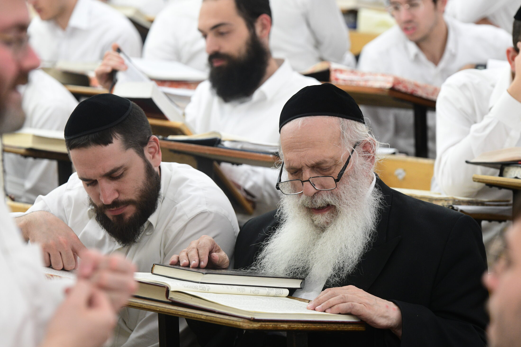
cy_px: 200
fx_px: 2359
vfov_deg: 8.4
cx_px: 284
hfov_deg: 12.6
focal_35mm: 163
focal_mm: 140
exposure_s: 1/320
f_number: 5.6
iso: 2000
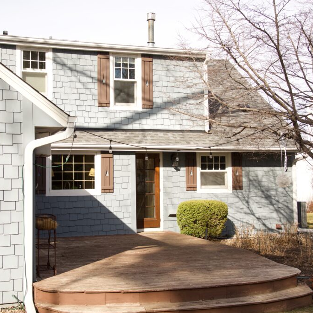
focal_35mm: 49
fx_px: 501
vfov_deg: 34.7
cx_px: 138
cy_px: 156
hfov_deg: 34.6
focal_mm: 38
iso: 64
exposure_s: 1/100
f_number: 7.1
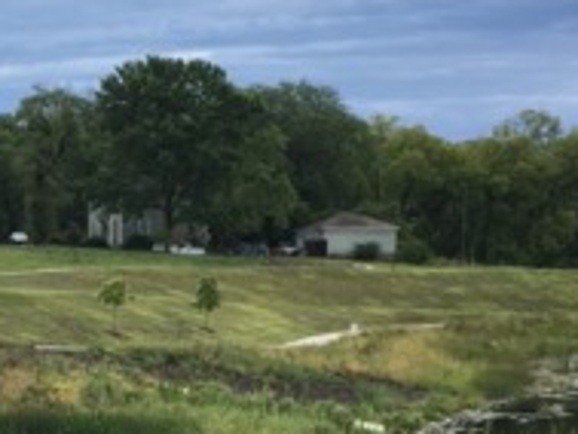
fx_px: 1637
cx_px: -24
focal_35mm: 98
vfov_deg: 14.7
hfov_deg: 19.3
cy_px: 501
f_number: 2.2
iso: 25
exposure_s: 1/836
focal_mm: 4.15
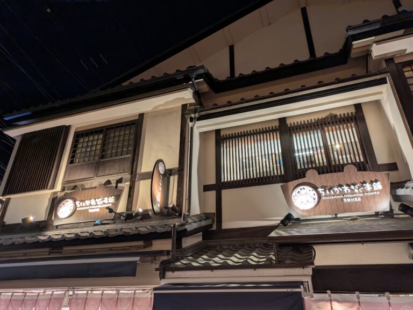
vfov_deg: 54.9
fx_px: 298
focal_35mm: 25
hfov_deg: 69.4
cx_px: 206
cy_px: 155
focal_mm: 5.43
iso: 64
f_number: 1.89
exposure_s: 1/30
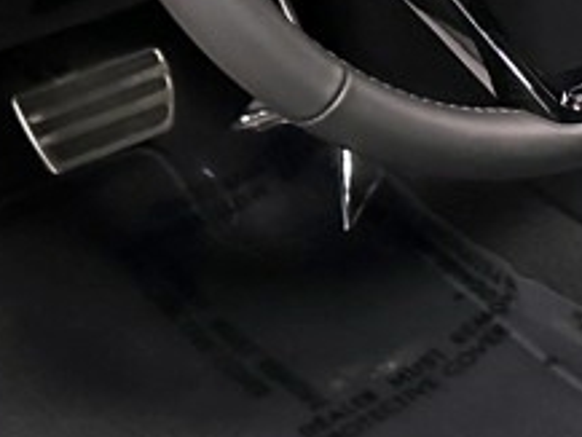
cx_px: 818
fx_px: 1901
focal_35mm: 113
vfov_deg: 13.1
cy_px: 134
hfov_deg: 16.2
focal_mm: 6.86
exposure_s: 1/30
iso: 1250
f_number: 1.78
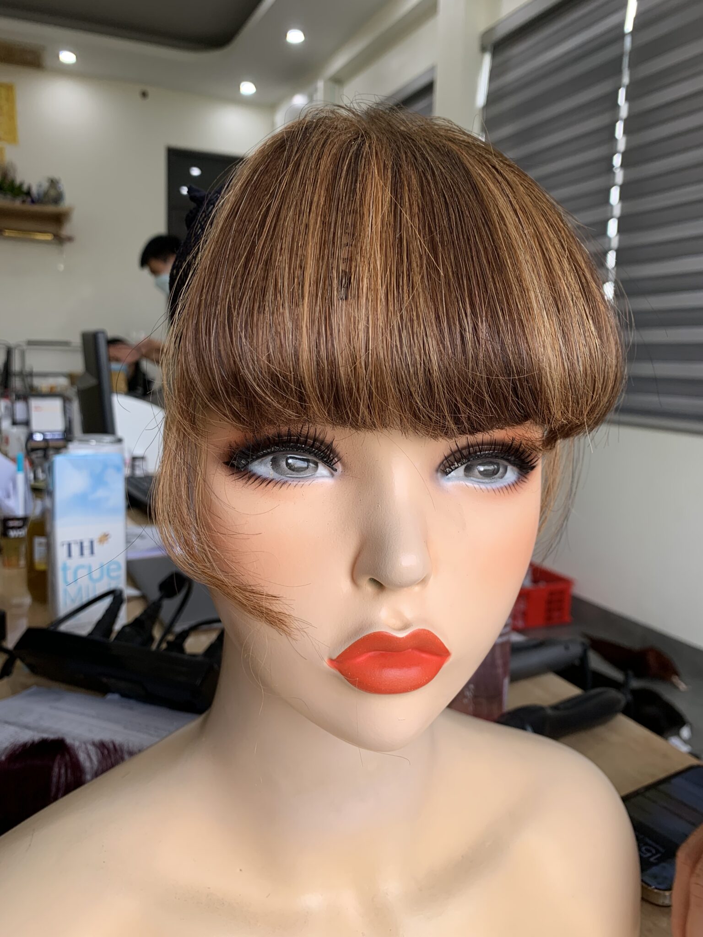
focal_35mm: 26
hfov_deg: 53.1
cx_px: 352
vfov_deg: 67.3
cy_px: 468
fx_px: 704
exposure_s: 1/121
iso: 32
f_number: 1.8
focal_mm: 4.25
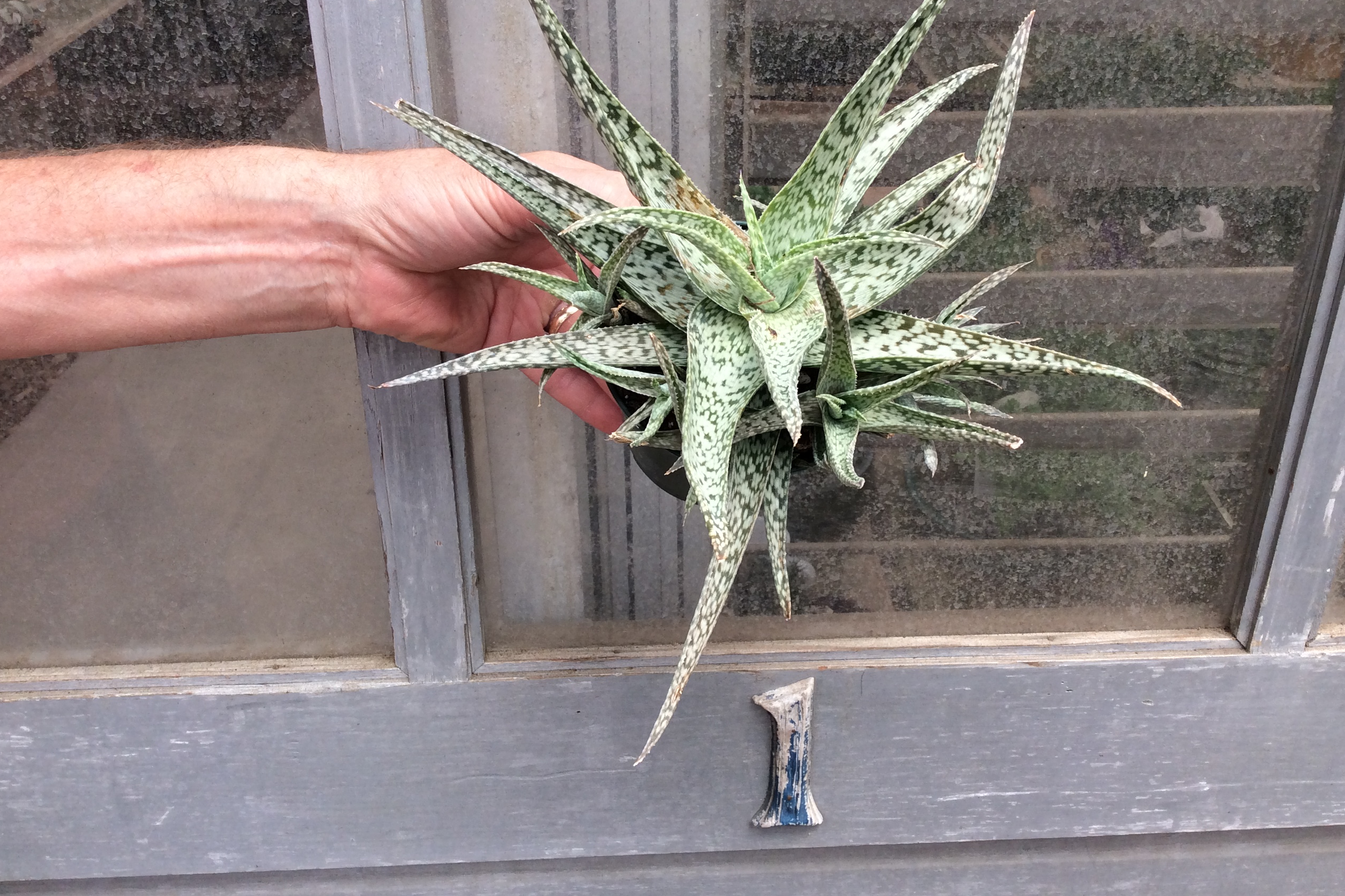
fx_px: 1270
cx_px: 674
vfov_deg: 38.8
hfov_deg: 55.8
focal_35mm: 34
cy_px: 383
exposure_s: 1/282
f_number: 2.4
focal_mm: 3.3
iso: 32
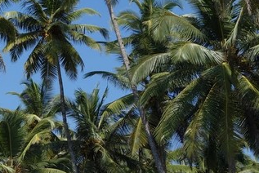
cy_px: 162
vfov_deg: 12.0
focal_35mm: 113
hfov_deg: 17.3
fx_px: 814
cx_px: -44
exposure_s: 1/640
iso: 125
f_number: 5.6
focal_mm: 10.4
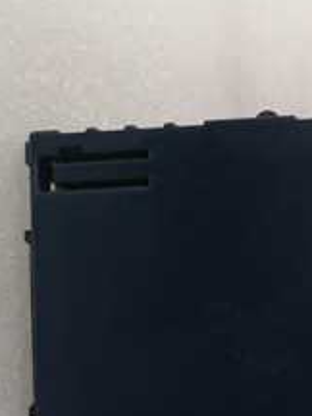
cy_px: 403
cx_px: 397
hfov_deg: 18.4
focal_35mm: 75
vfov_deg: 24.9
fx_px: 901
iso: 640
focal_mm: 3.95
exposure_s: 1/100
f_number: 1.8
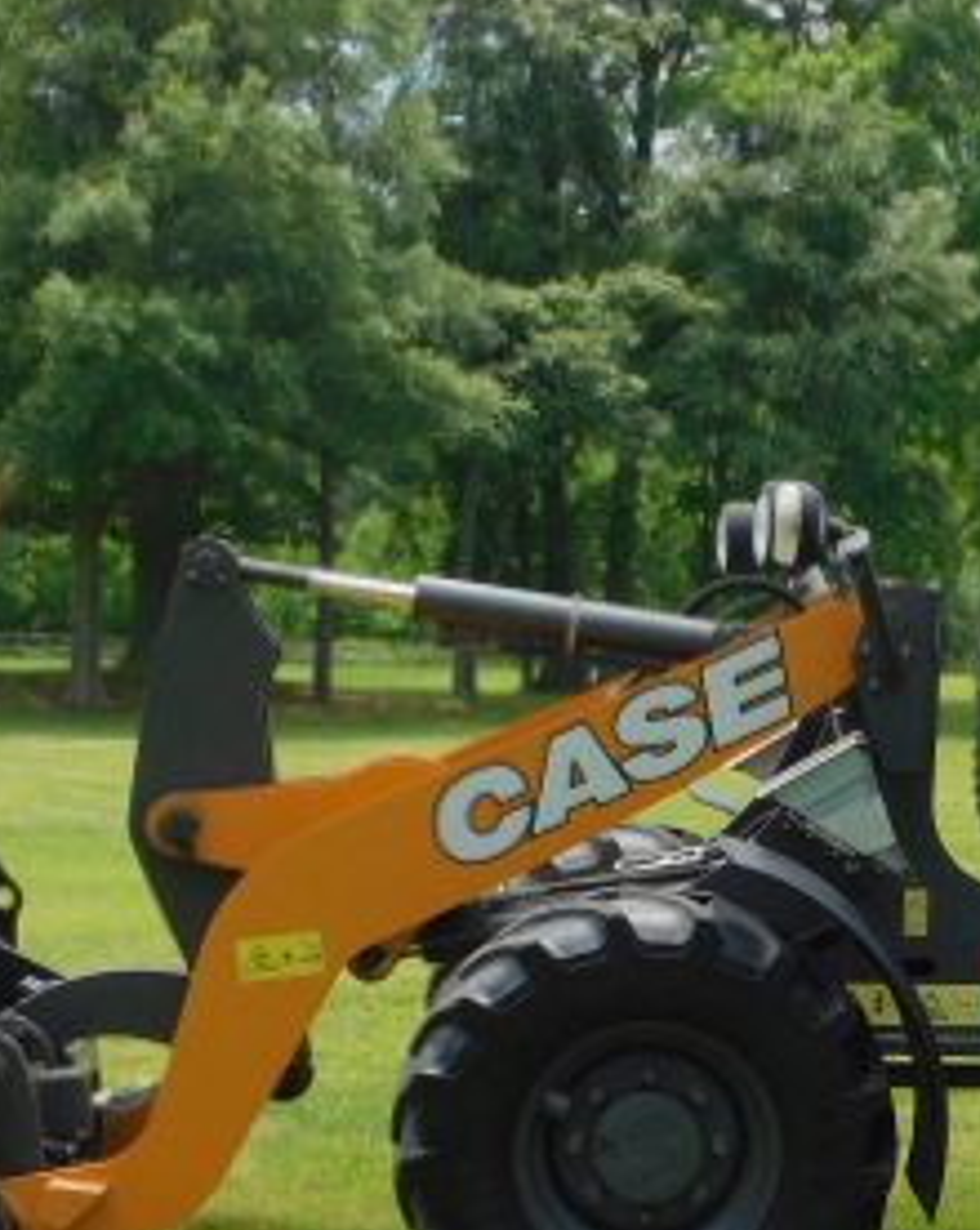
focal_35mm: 68
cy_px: 980
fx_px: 2471
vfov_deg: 27.4
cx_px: 820
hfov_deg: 22.1
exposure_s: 1/800
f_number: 3.2
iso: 125
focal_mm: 5.3
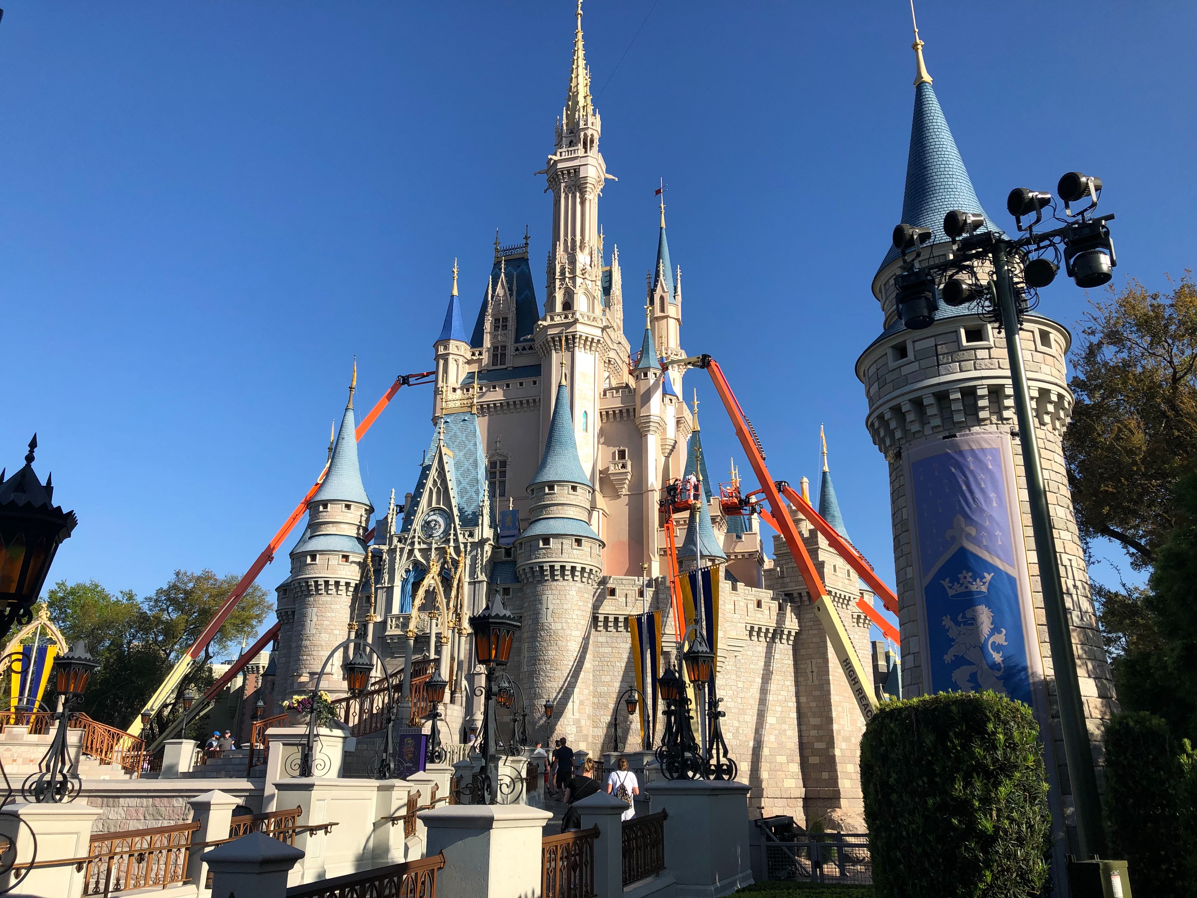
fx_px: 968
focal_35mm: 28
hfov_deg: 63.4
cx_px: 598
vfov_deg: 49.7
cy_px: 449
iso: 20
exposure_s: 1/2000
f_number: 1.8
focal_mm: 3.99
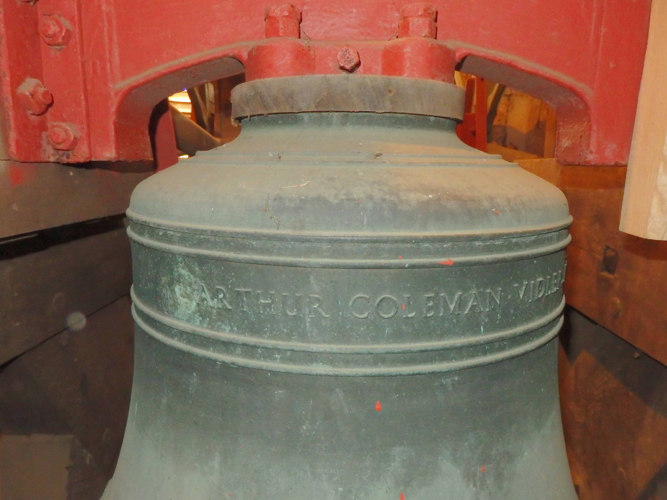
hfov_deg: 69.4
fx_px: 482
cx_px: 334
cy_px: 250
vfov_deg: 54.9
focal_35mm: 25
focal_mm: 4.5
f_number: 3
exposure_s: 1/8
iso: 1000
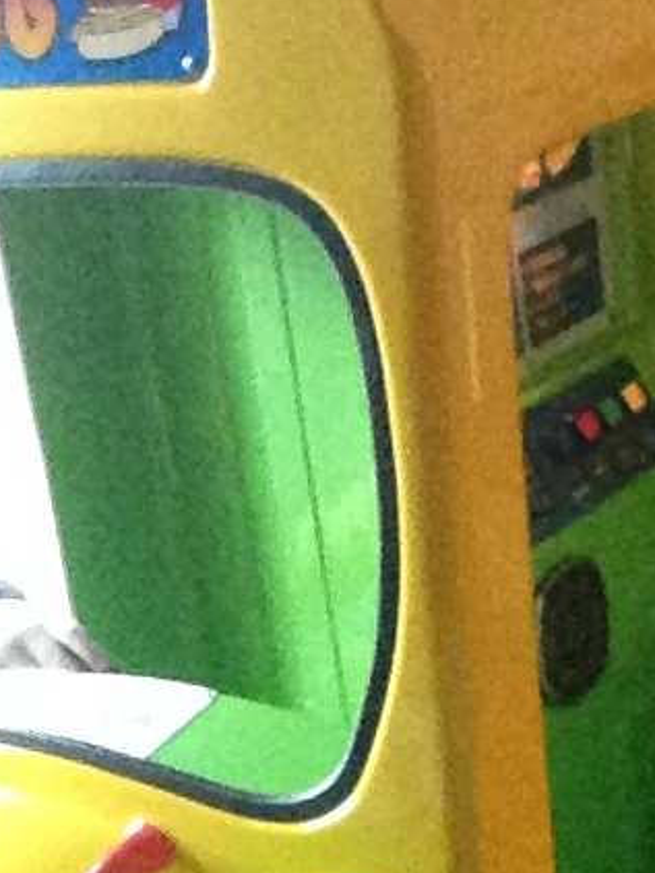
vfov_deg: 18.2
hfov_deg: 13.9
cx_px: 242
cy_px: 793
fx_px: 2676
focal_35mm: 106
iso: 640
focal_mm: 2.18
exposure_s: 1/15
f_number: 2.4
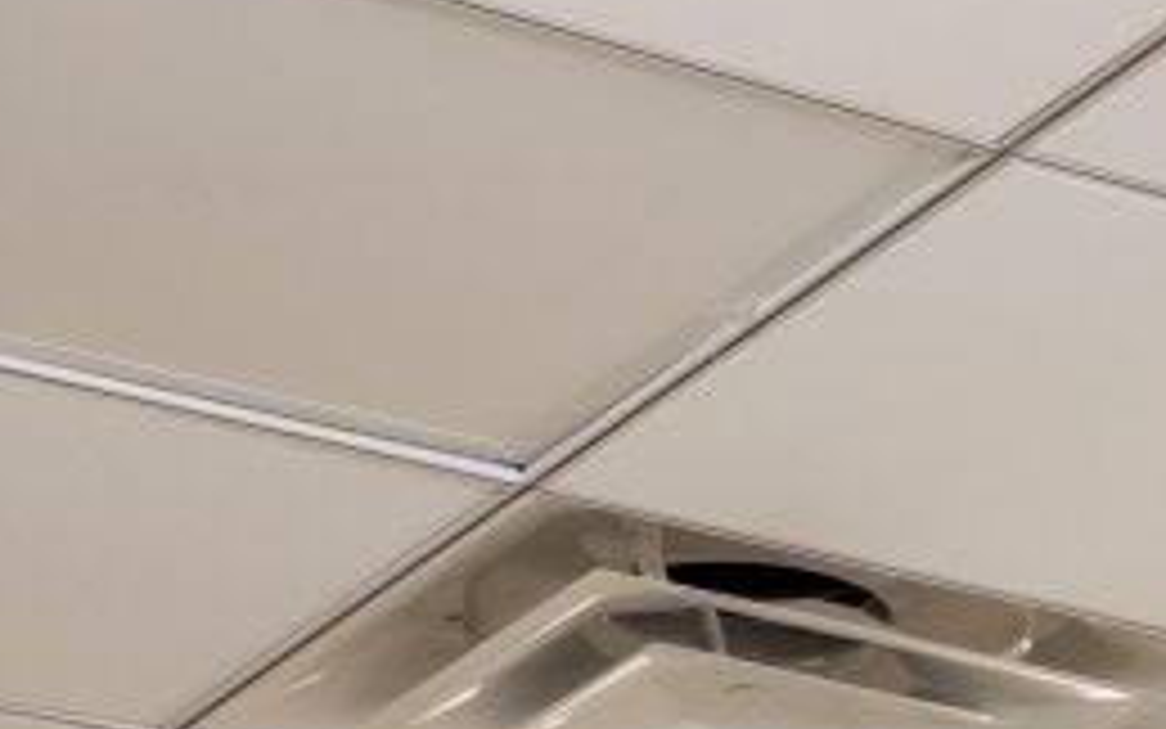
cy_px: 2416
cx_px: 1594
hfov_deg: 11.9
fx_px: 5403
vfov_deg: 6.8
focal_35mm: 170
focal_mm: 24
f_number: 11
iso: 250
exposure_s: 1/10
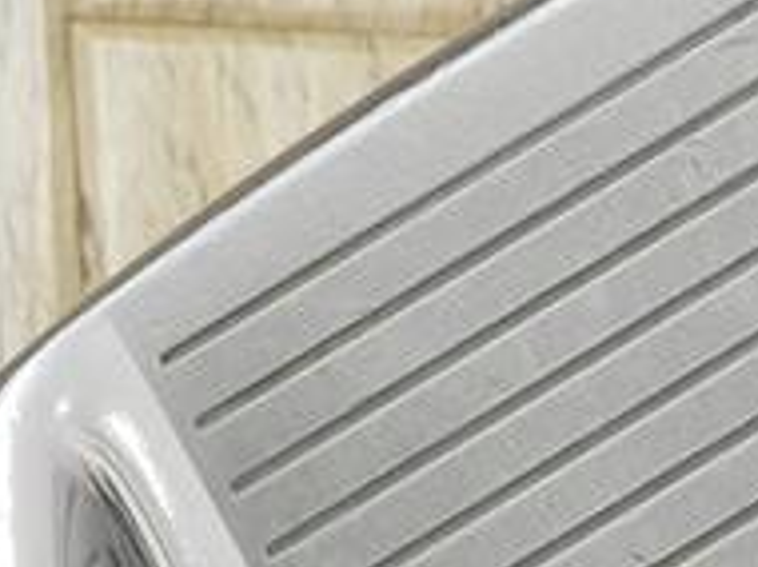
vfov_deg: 4.4
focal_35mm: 337
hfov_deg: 5.8
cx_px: -624
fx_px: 7370
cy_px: 443
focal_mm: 25
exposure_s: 1/80
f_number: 4
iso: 1600
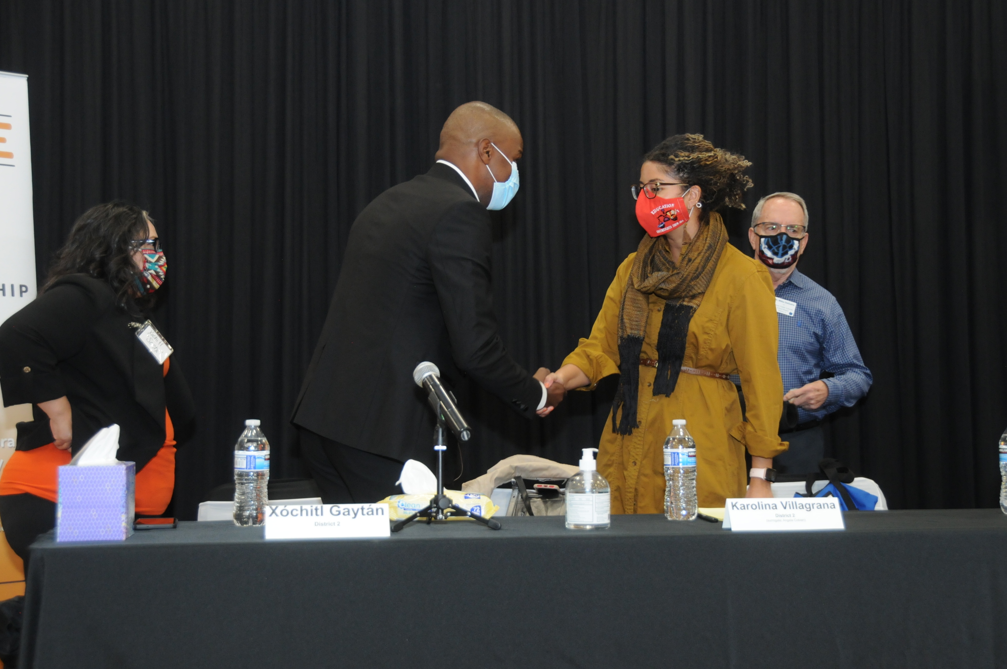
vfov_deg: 26.9
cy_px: 325
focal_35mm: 50
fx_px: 1397
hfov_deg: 39.6
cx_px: 518
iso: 1000
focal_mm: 32
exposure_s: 1/80
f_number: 4
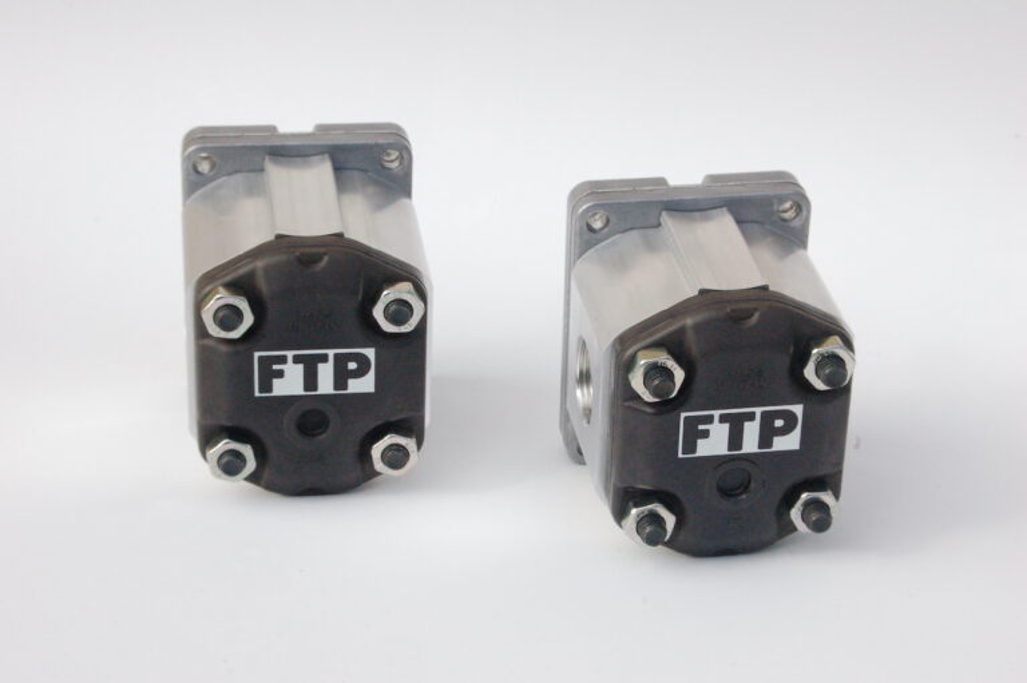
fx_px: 2352
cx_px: 514
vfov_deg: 16.5
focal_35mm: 82
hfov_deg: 24.6
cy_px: 342
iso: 1600
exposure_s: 1/400
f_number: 20
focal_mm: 55
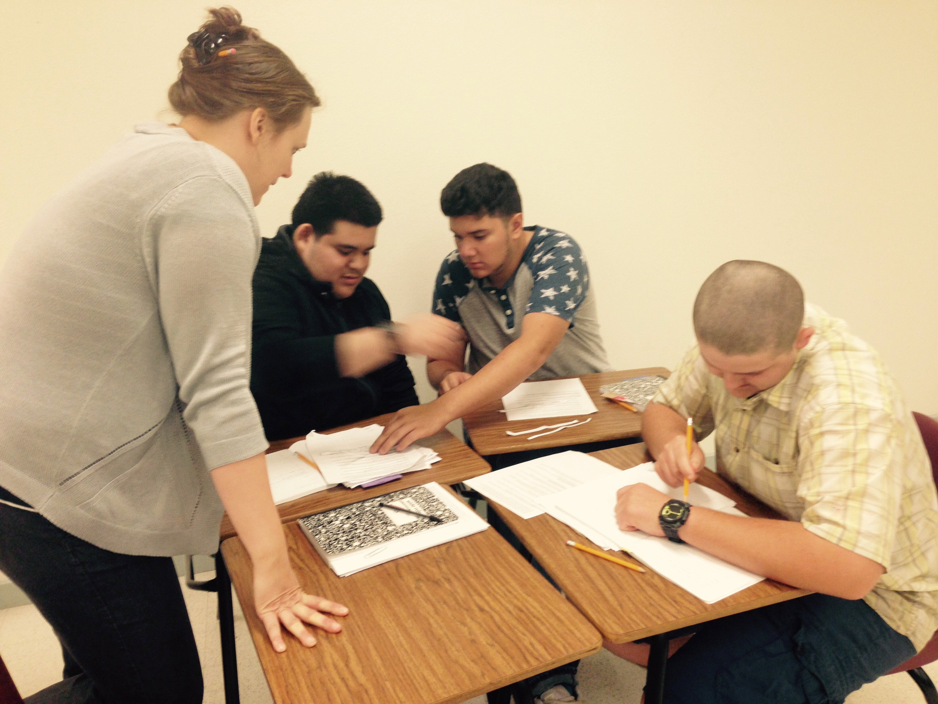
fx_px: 894
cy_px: 352
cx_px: 469
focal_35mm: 33
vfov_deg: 42.9
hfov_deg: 55.4
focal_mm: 4.12
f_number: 2.4
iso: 80
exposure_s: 1/20
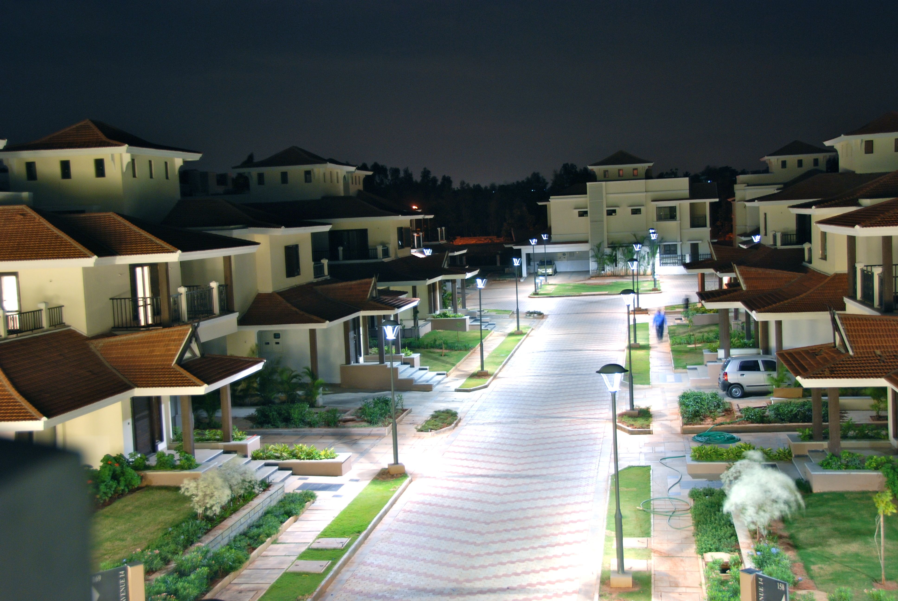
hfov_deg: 42.3
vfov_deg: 29.0
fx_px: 1161
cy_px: 300
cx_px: 449
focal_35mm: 46
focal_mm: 31
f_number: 4.2
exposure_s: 2.5
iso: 200
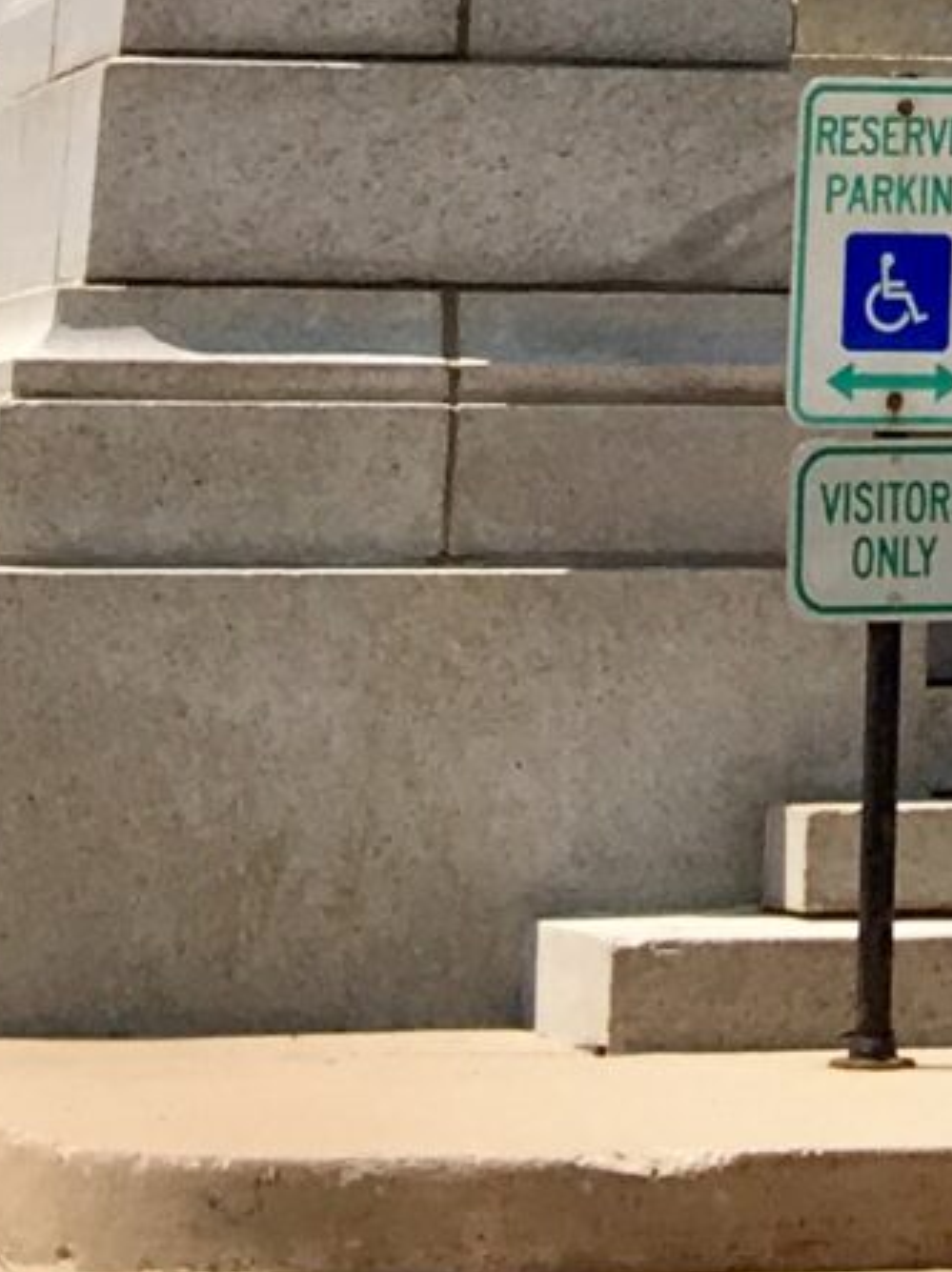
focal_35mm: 167
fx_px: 6133
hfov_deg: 8.7
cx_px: 1421
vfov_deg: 9.6
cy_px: -2355
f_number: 2.2
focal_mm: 4.15
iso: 25
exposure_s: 1/2198
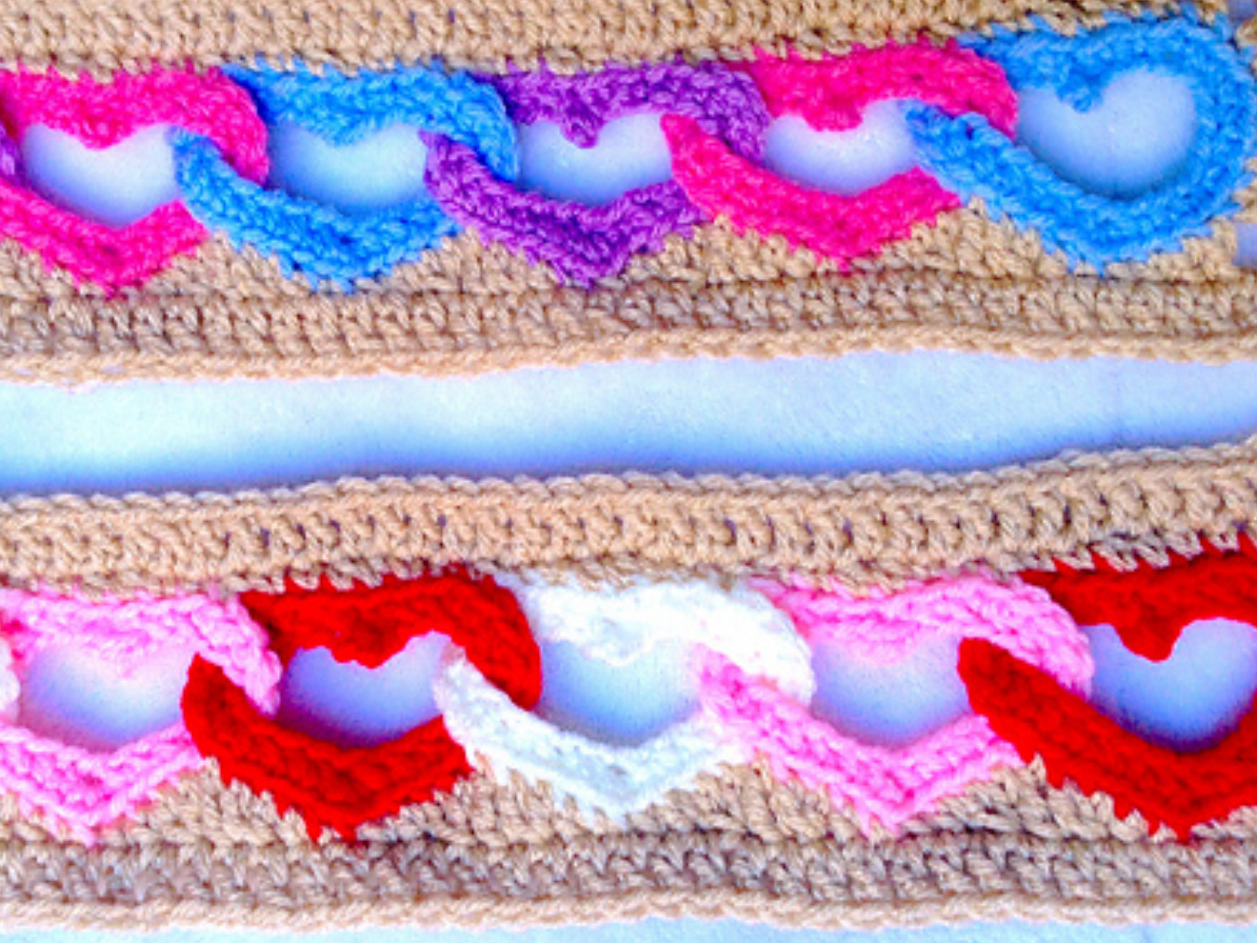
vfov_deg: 30.3
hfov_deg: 39.4
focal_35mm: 48
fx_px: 1743
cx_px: 480
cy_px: 451
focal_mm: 4.12
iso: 50
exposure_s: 1/60
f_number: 2.4
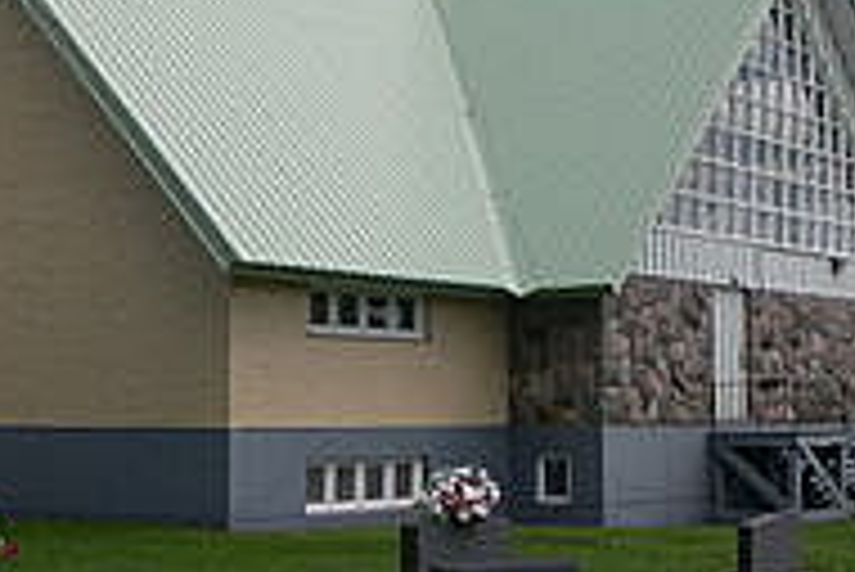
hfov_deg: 17.3
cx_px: 403
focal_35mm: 118
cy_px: 315
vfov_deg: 11.6
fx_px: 2805
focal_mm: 10.1
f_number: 8.4
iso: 100
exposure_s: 1/141
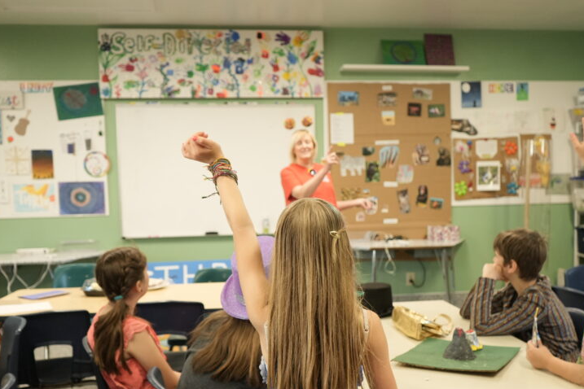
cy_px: 232
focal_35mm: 40
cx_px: 305
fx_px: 649
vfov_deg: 33.3
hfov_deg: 48.4
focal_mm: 28
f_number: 3.5
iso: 2000
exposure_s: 1/160
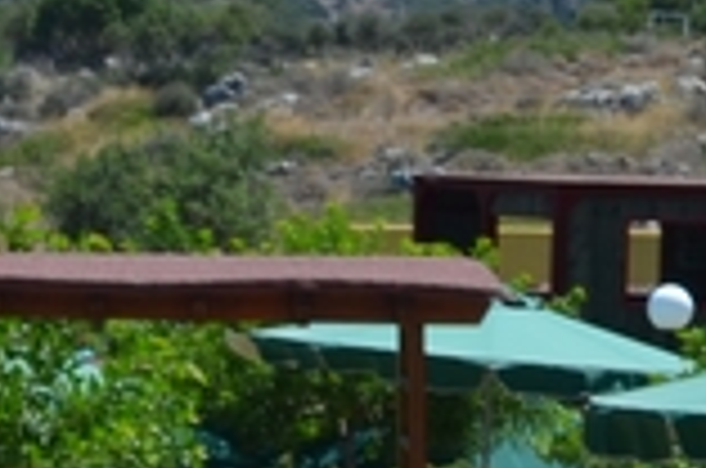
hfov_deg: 6.2
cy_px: 1292
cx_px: 454
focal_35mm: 331
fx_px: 6478
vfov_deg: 4.0
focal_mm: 30
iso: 100
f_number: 8
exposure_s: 1/250
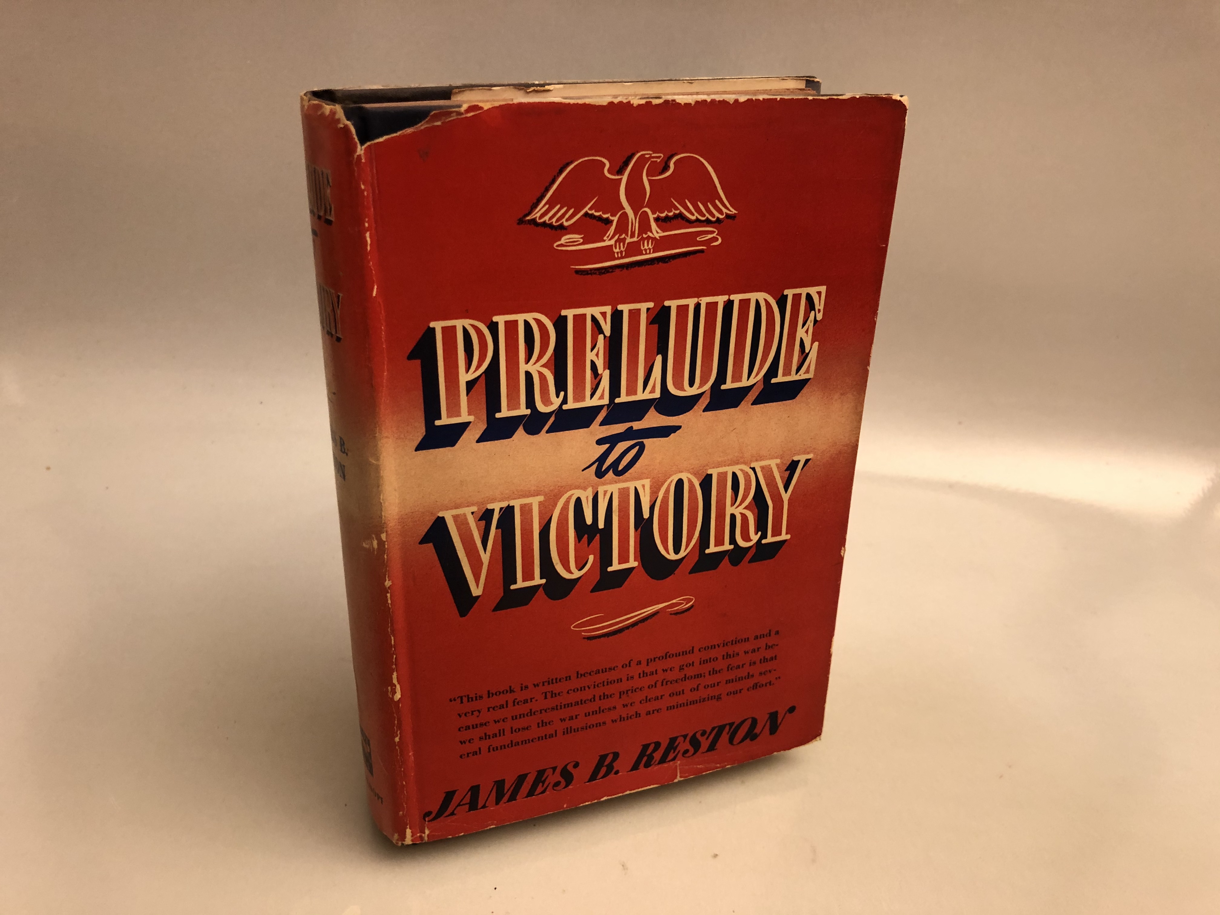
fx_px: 987
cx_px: 610
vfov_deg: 49.7
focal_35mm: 28
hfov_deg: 63.4
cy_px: 458
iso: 50
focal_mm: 3.99
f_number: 1.8
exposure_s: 1/15
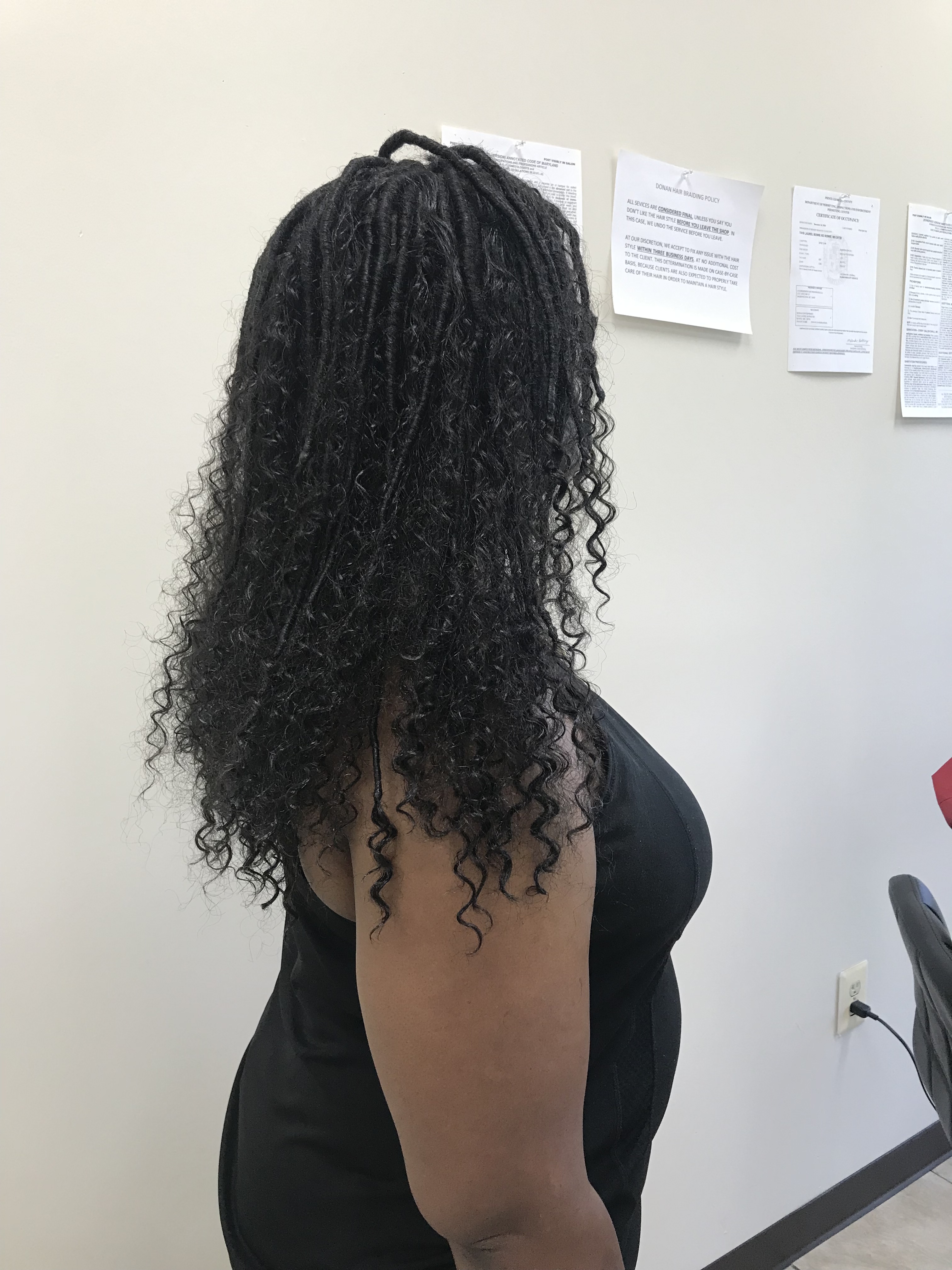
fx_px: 1027
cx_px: 476
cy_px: 635
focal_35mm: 28
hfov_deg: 49.7
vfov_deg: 63.4
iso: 25
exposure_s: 1/40
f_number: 1.8
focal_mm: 3.99
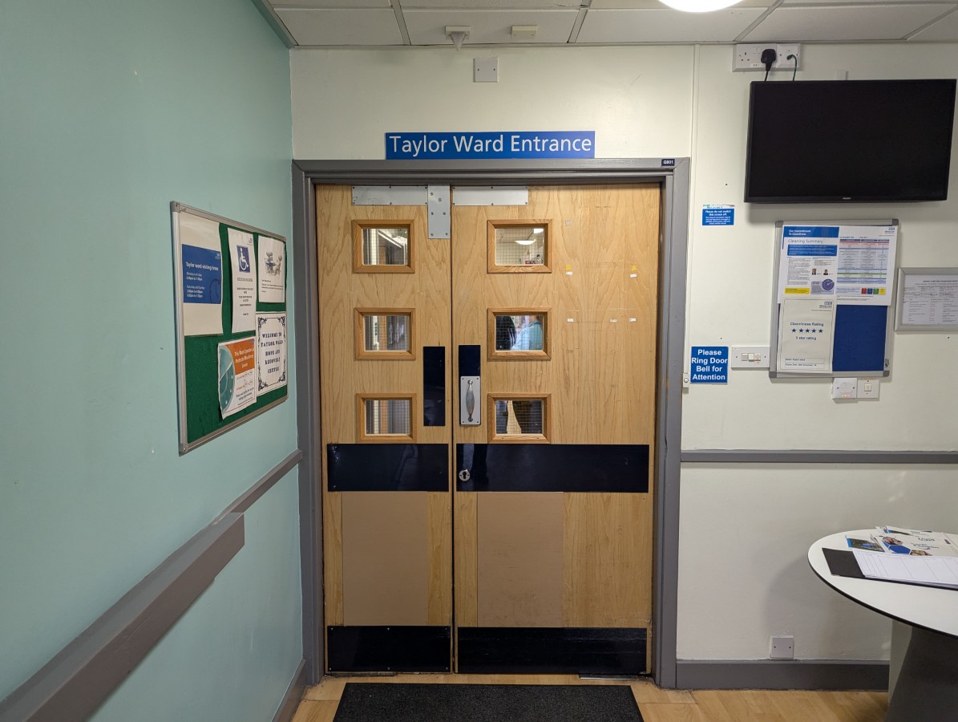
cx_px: 479
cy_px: 361
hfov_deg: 71.5
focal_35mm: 24
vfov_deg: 56.9
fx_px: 665
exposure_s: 1/25
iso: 161
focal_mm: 6.81
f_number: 1.85
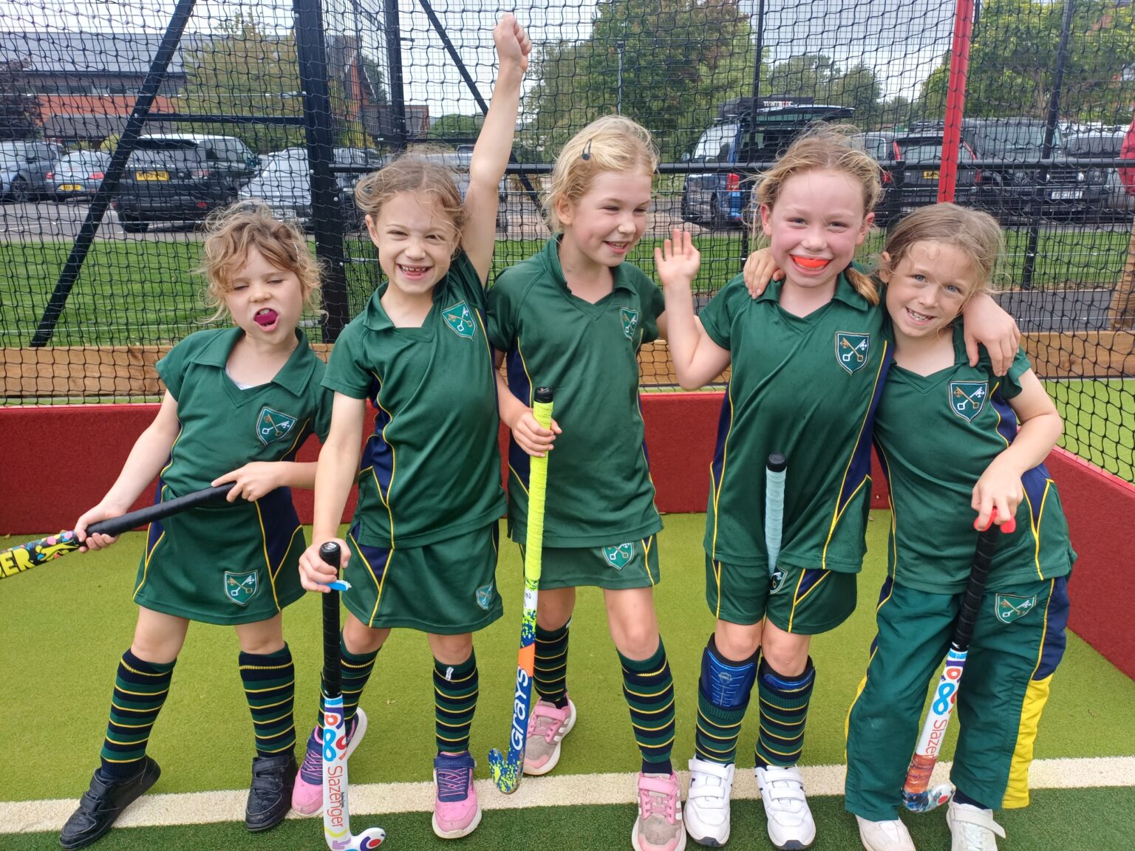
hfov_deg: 69.4
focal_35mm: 25
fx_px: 820
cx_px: 568
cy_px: 426
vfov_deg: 54.9
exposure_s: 1/148
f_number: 1.8
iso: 50
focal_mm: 4.65
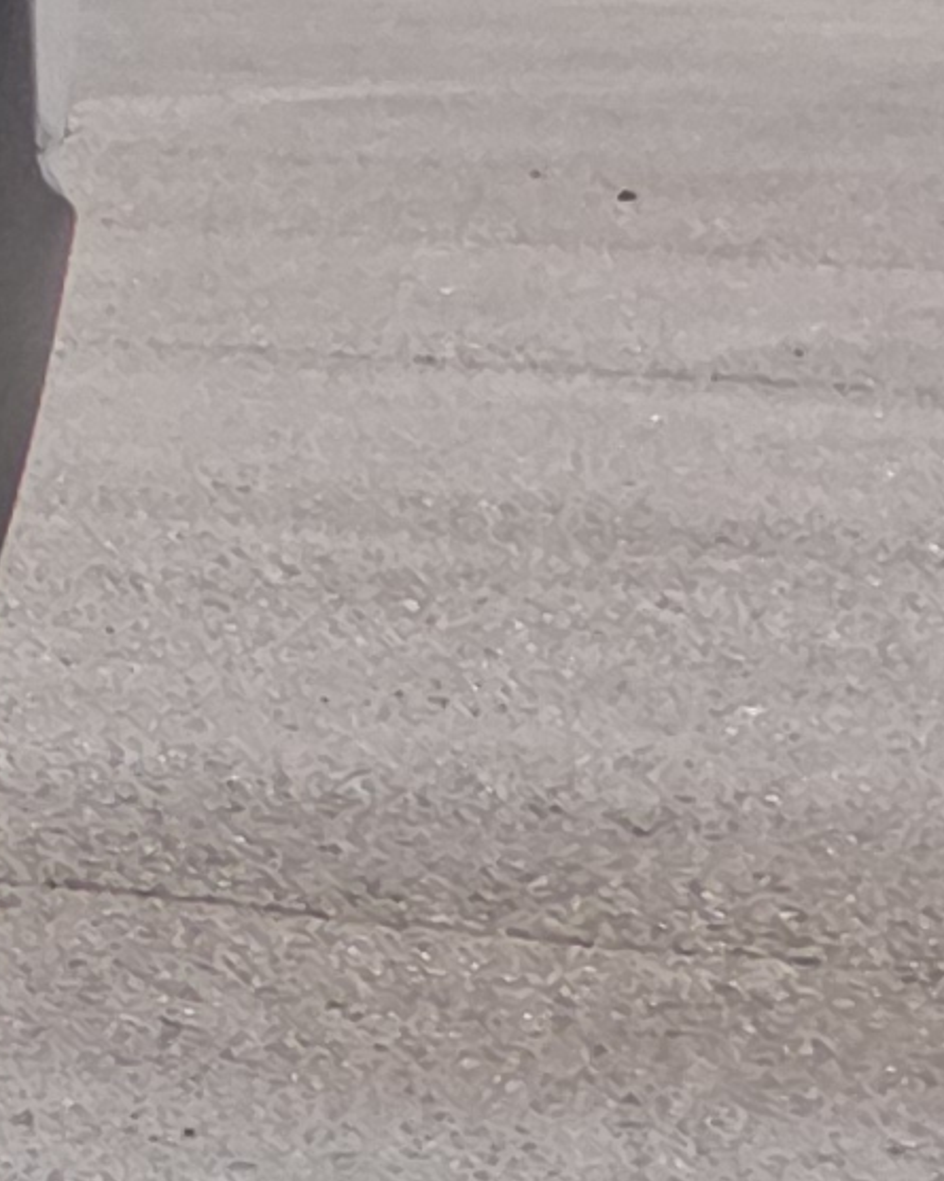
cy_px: -1435
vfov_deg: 3.9
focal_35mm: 484
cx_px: -3216
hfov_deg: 3.1
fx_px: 16917
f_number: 2.4
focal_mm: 7
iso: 25
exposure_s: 1/1126
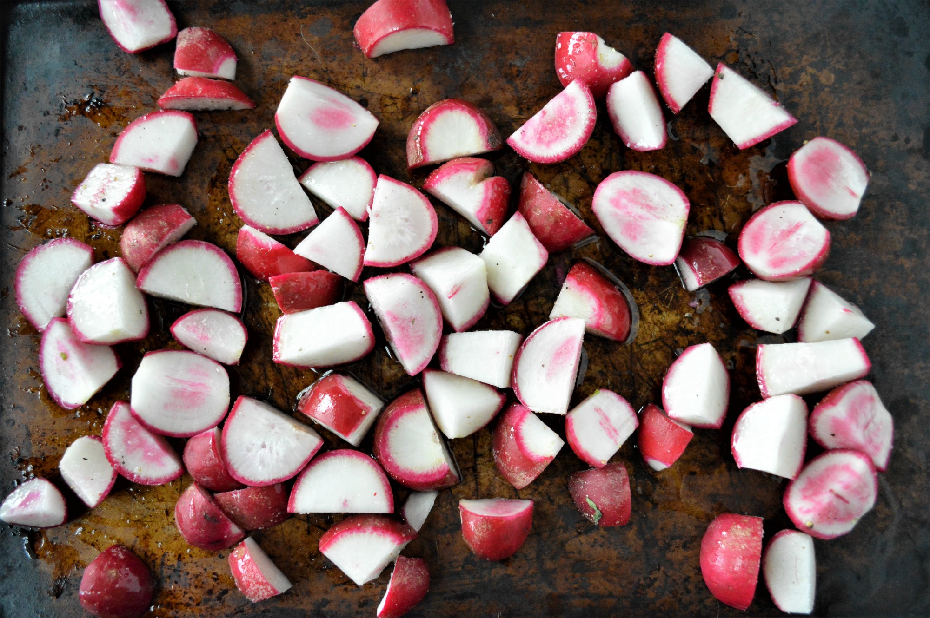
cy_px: 309
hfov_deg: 62.0
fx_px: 774
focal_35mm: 30
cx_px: 465
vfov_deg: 43.5
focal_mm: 20
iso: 3200
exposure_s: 1/200
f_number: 3.8
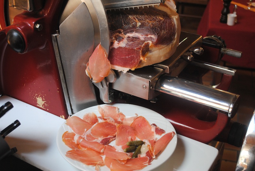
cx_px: 128
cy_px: 86
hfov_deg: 38.8
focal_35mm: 51
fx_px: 362
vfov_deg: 26.6
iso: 400
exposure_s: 1/25
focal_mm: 34
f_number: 5
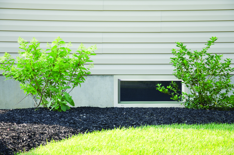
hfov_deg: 19.5
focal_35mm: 105
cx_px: 117
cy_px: 78
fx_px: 681
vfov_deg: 13.0
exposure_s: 1/180
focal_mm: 70
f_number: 6.7
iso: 100
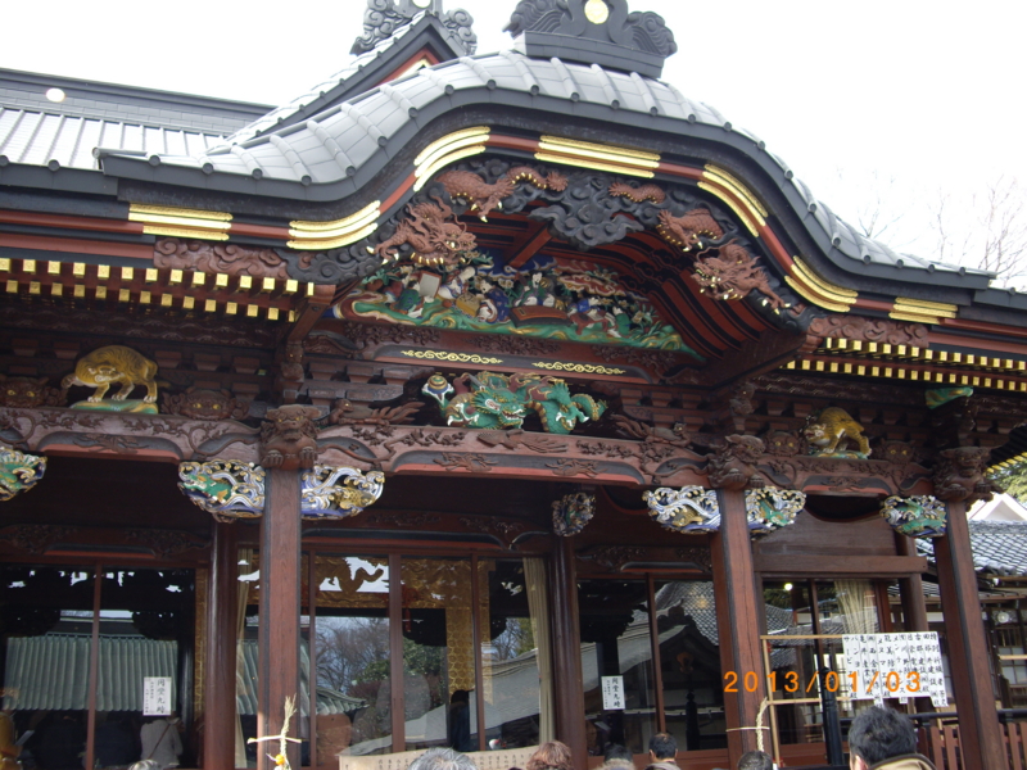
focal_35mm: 38
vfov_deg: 37.7
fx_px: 1127
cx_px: 514
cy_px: 385
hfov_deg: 49.0
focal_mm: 7.9
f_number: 2.8
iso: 100
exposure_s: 1/125
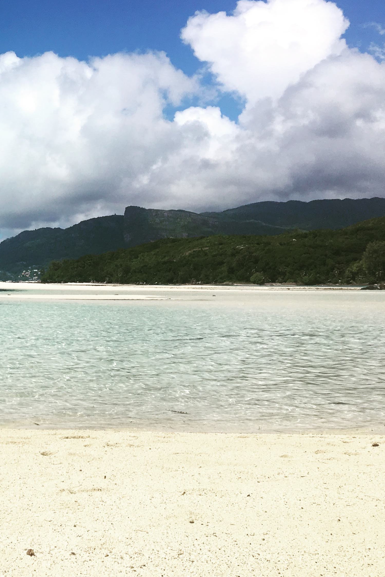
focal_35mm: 54
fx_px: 866
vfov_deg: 36.7
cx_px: -127
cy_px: 232
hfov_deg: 22.2
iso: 25
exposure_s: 1/3497
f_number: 2.2
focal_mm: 4.15
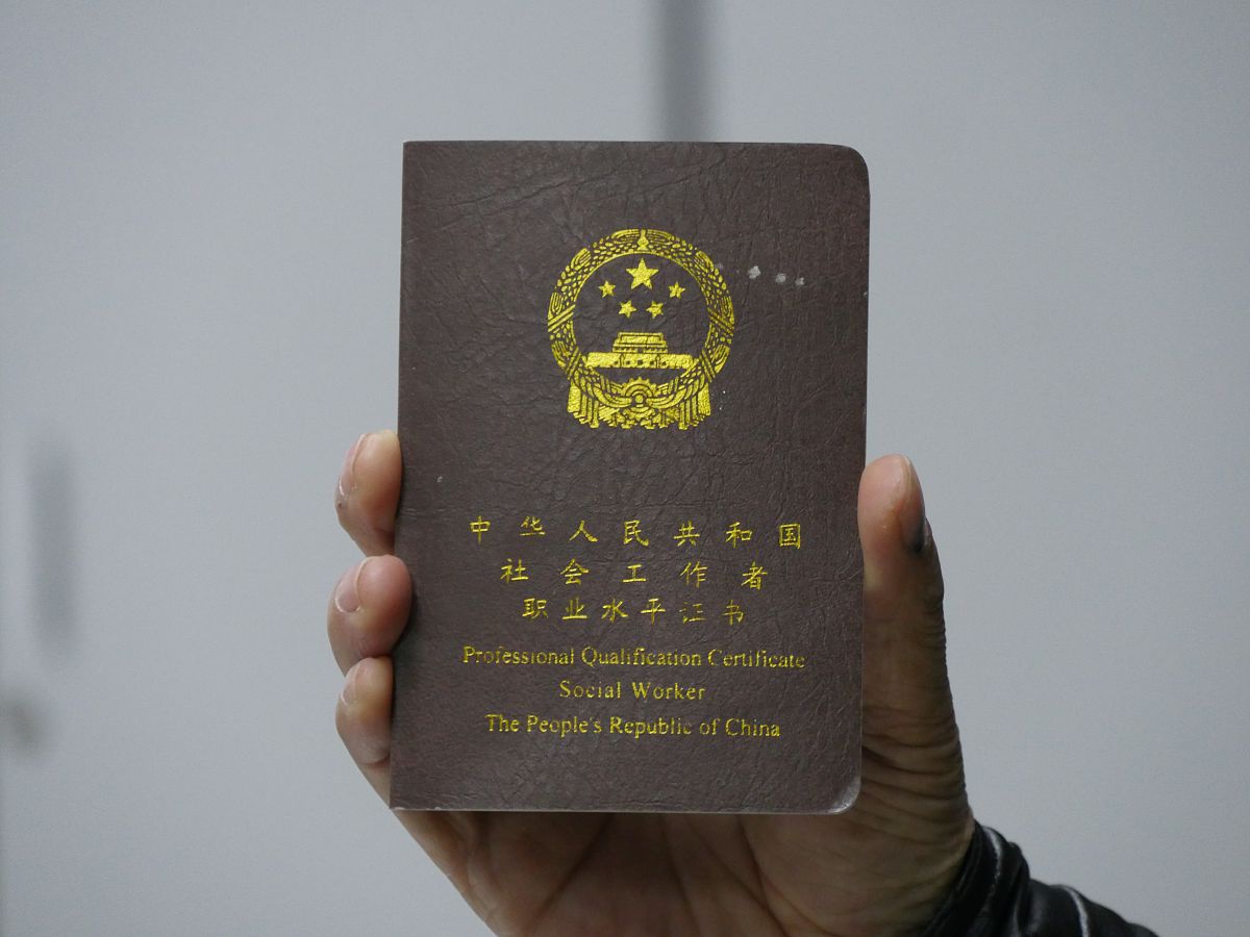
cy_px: 468
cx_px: 625
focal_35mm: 230
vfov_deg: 6.5
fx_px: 8305
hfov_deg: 8.6
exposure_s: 1/80
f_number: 5.5
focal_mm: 115
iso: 3200
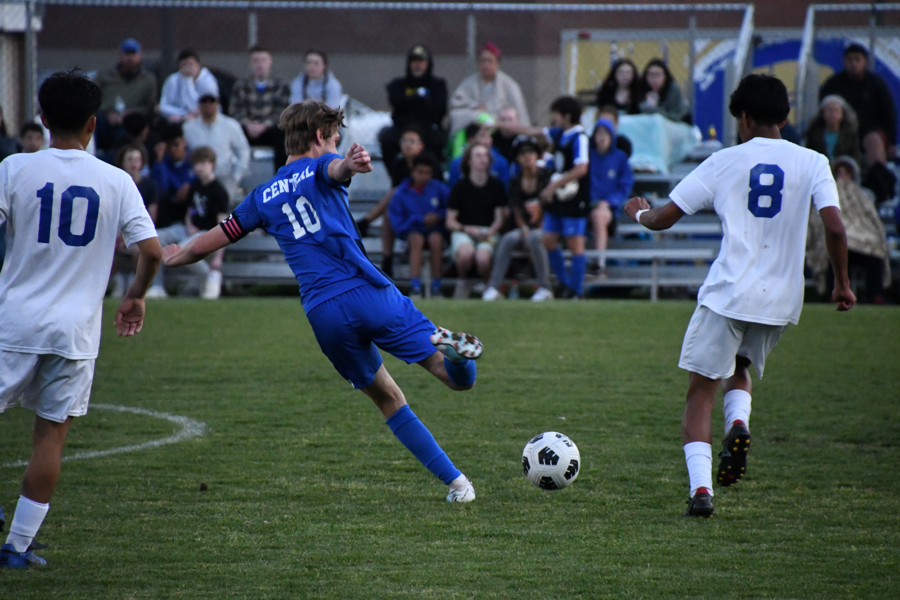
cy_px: 300
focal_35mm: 390
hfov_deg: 5.3
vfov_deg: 3.5
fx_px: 9750
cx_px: 450
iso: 8000
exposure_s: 1/1250
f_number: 7.1
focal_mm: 260
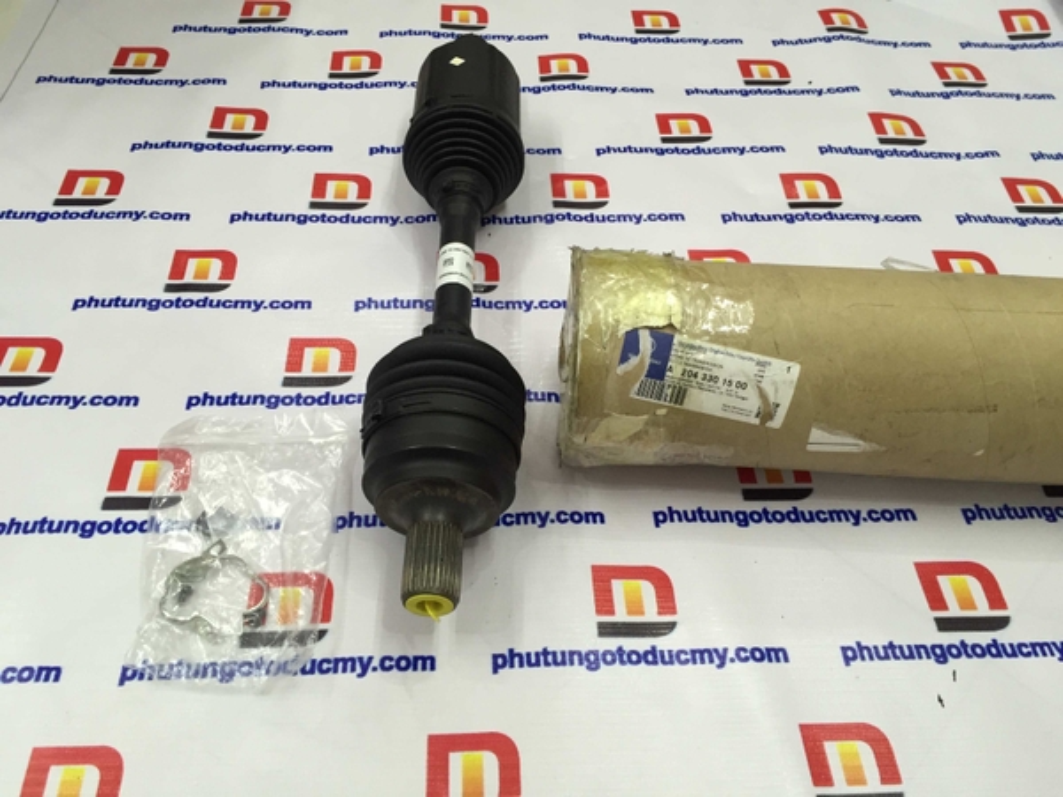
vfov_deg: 48.2
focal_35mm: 29
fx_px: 891
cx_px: 532
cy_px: 398
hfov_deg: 61.7
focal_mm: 4.15
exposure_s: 1/30
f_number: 2.2
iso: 80
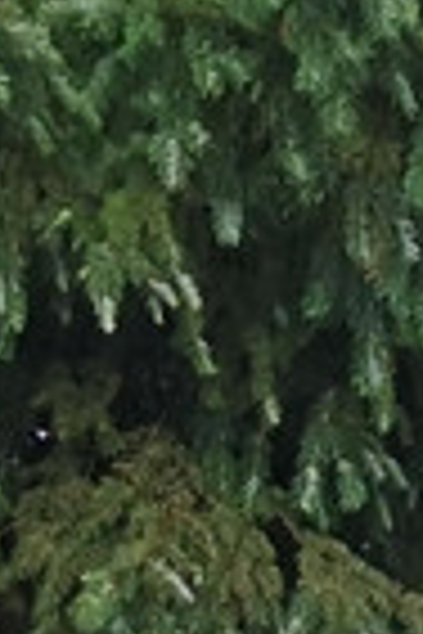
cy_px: 1736
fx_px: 3736
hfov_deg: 5.9
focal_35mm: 212
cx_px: 1433
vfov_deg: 8.5
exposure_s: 1/859
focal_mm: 5.56
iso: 50
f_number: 1.6
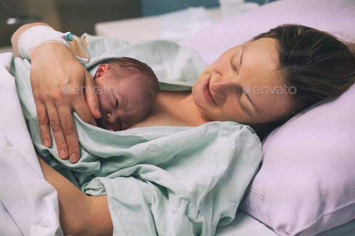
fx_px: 739
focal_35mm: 75
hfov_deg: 27.0
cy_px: 118
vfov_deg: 18.2
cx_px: 178
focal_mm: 75
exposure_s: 1/60
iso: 640
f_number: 4.5
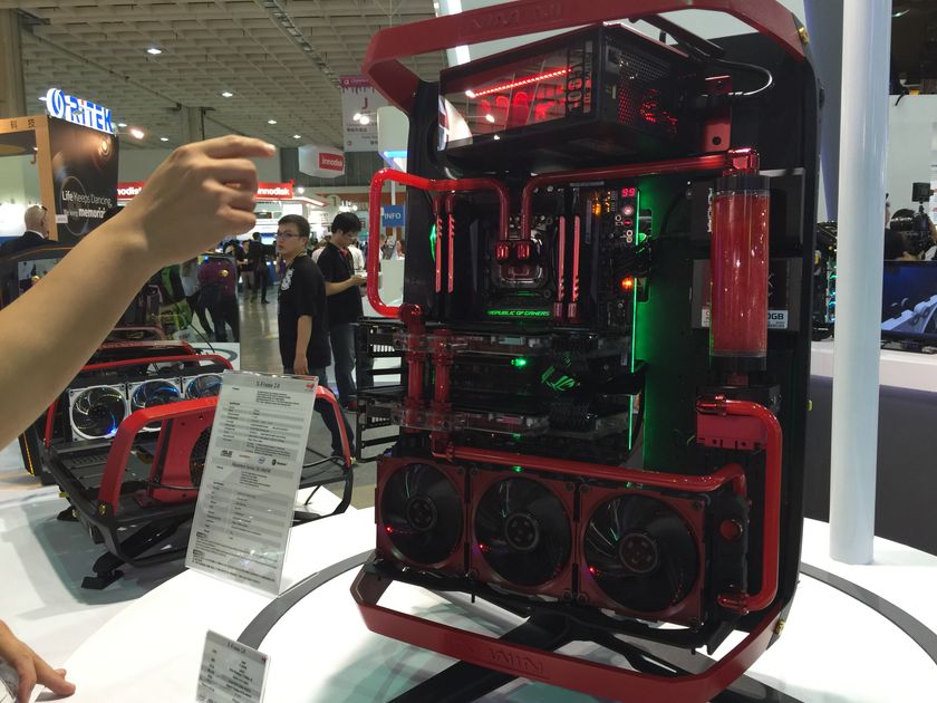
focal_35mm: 29
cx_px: 468
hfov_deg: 61.7
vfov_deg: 48.2
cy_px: 352
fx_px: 785
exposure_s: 1/30
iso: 40
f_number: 2.2
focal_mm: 4.15
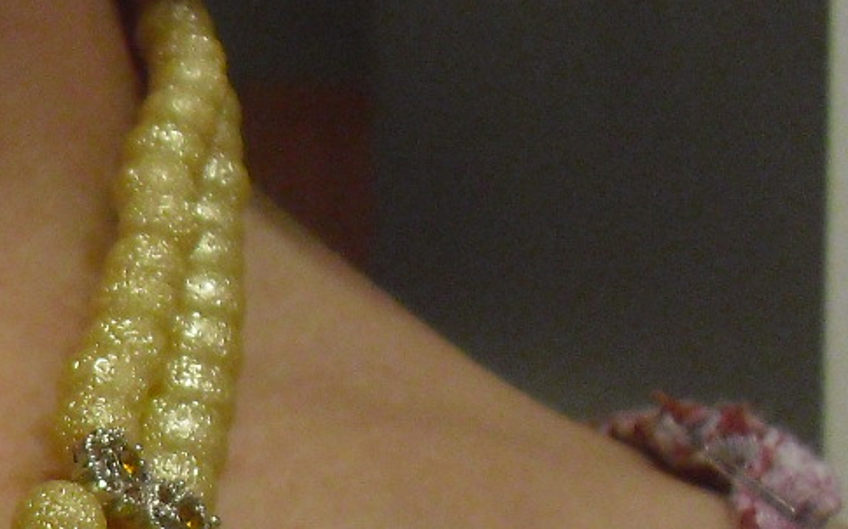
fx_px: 2912
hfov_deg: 15.3
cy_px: 878
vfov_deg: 10.0
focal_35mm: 126
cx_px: -432
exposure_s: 1/100
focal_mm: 6.3
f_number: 3.1
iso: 400
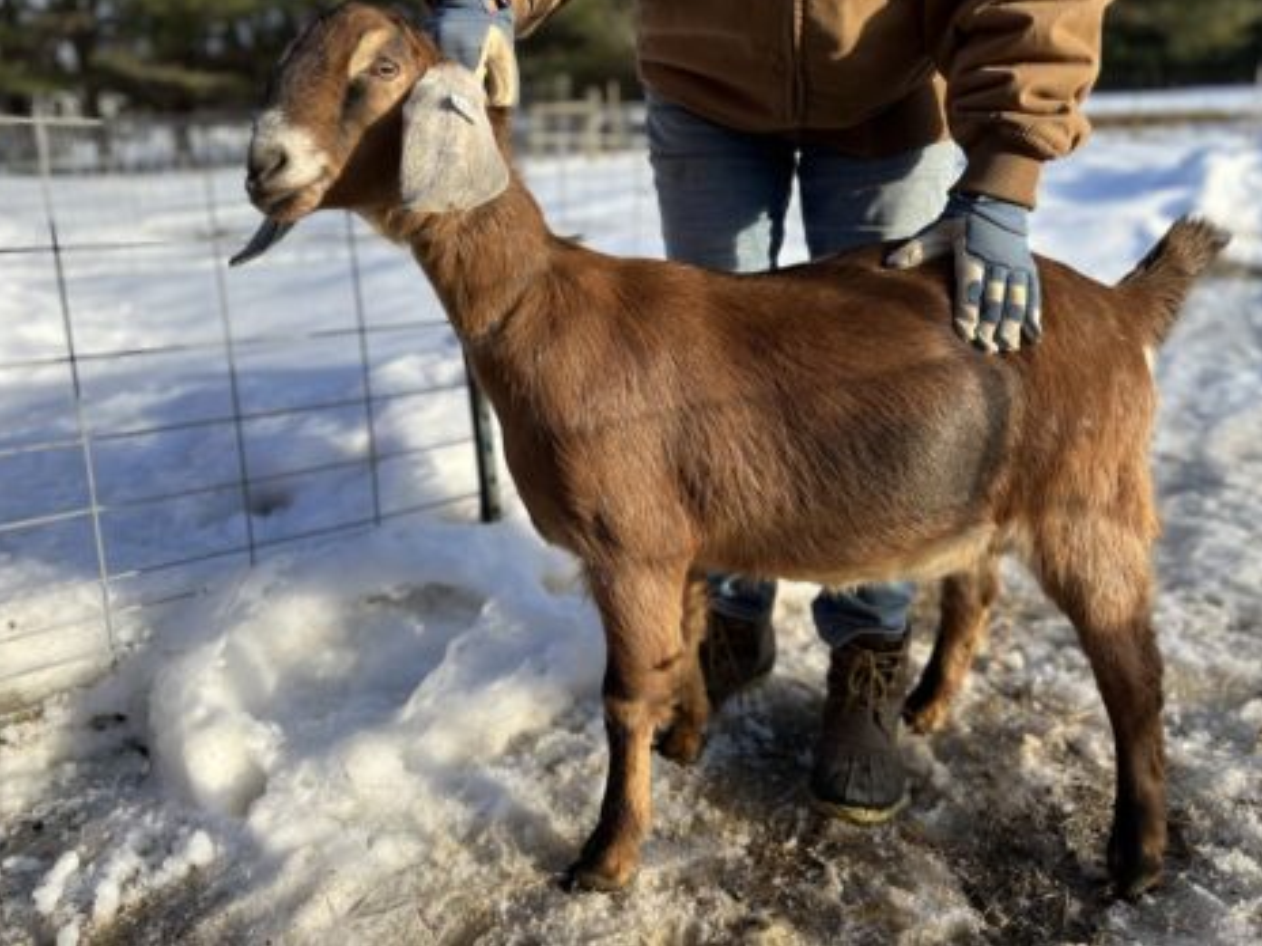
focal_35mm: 28
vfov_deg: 49.7
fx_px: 1021
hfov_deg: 63.4
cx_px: 604
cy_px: 439
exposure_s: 1/1934
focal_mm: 5.7
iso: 50
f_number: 1.5
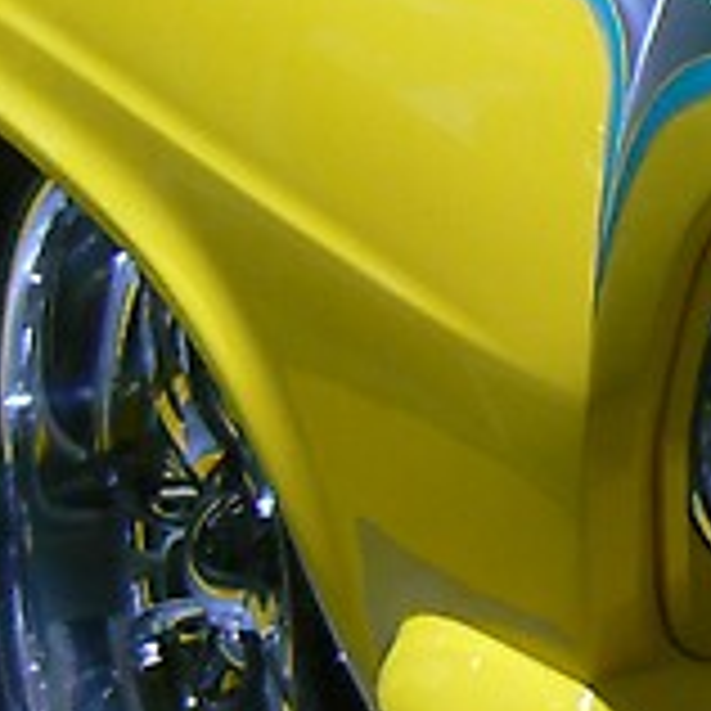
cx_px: 1134
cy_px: -171
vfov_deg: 8.6
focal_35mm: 201
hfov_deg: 8.5
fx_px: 4671
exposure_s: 1/50
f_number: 4
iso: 80
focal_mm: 6
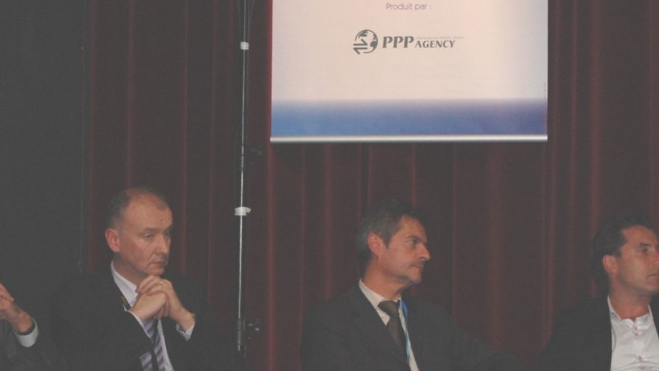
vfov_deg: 6.9
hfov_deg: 12.3
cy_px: 125
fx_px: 3058
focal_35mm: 175
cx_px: 515
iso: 320
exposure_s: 1/60
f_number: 4.5
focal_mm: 40
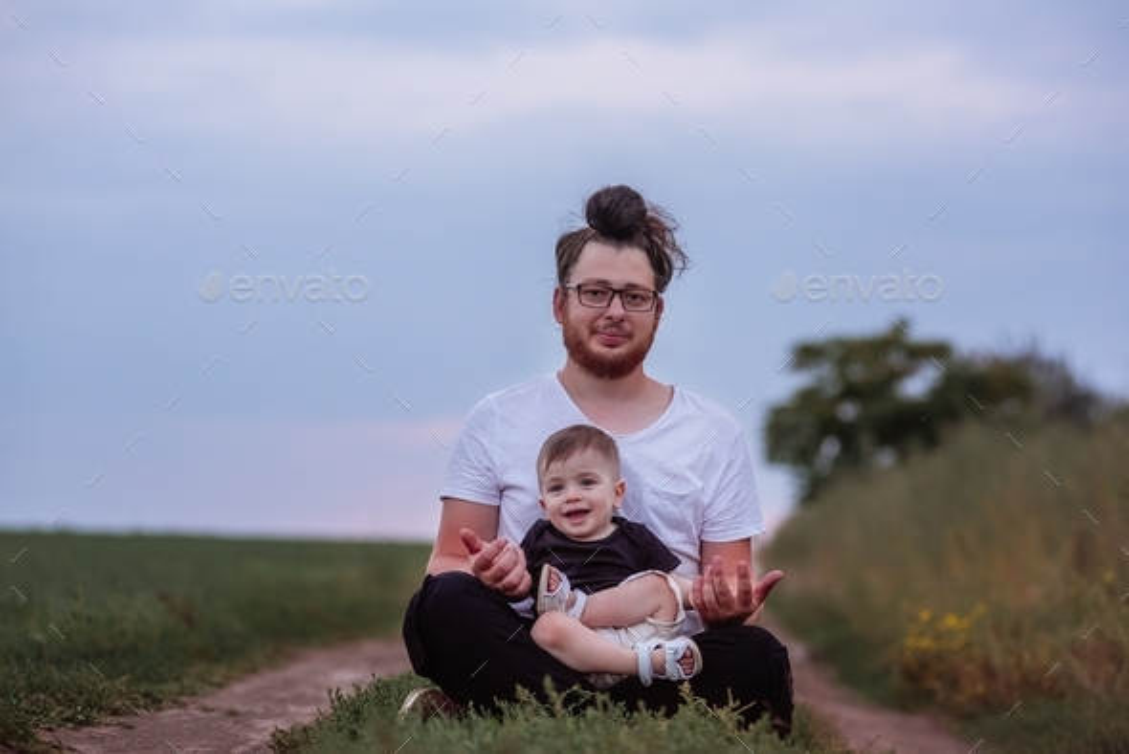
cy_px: 377
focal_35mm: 112
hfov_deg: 18.3
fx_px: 3514
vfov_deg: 12.2
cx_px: 564
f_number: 3.5
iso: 800
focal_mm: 112
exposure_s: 1/125
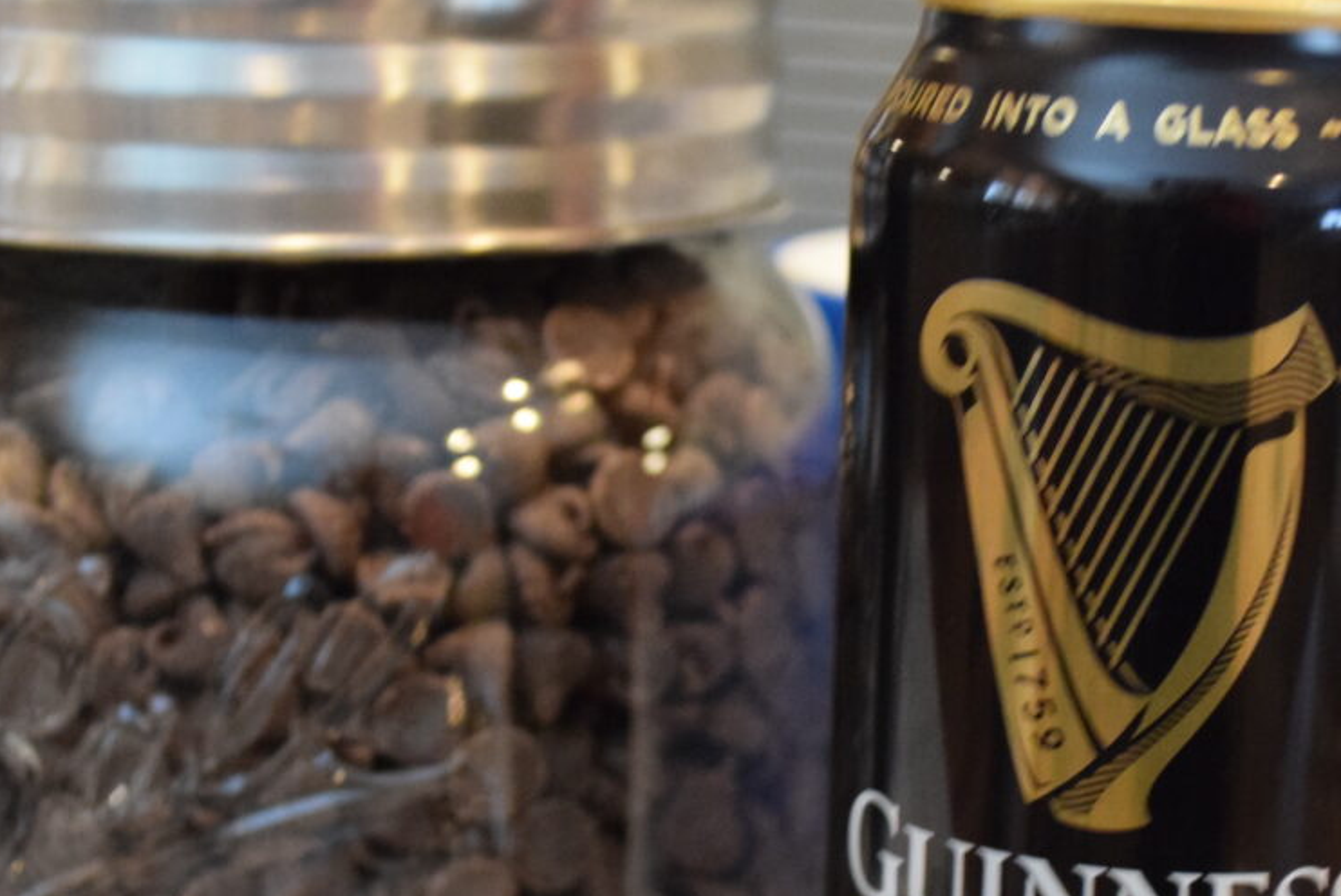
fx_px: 3243
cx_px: 849
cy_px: 675
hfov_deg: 23.3
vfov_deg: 15.7
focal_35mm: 87
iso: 4000
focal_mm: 28
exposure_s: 1/60
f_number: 4.5
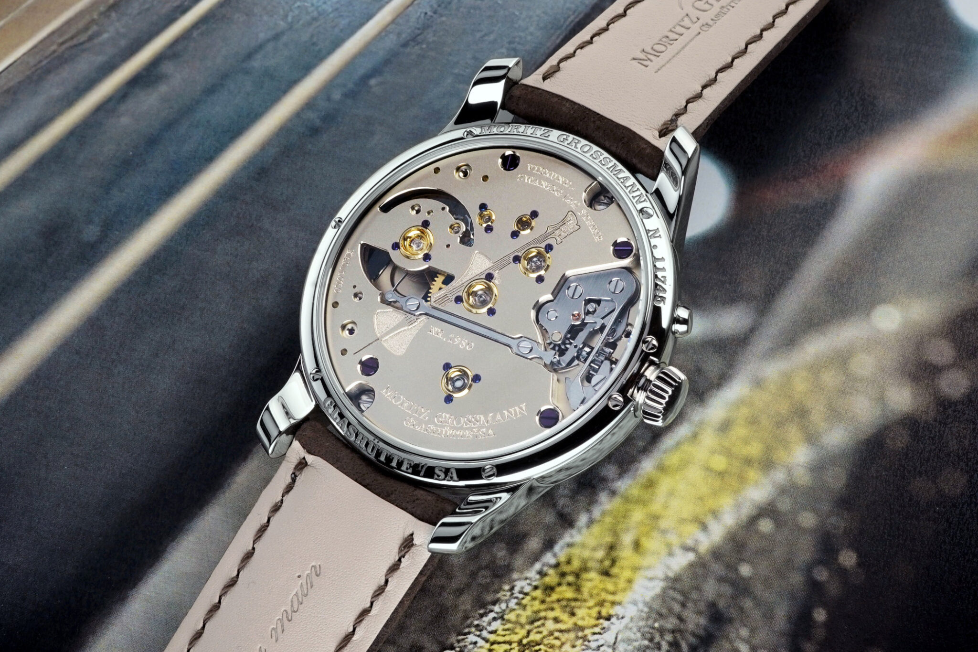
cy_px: 326
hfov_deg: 54.4
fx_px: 951
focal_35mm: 35
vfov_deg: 37.8
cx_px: 489
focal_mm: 35
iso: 500
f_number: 22
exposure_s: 1/30
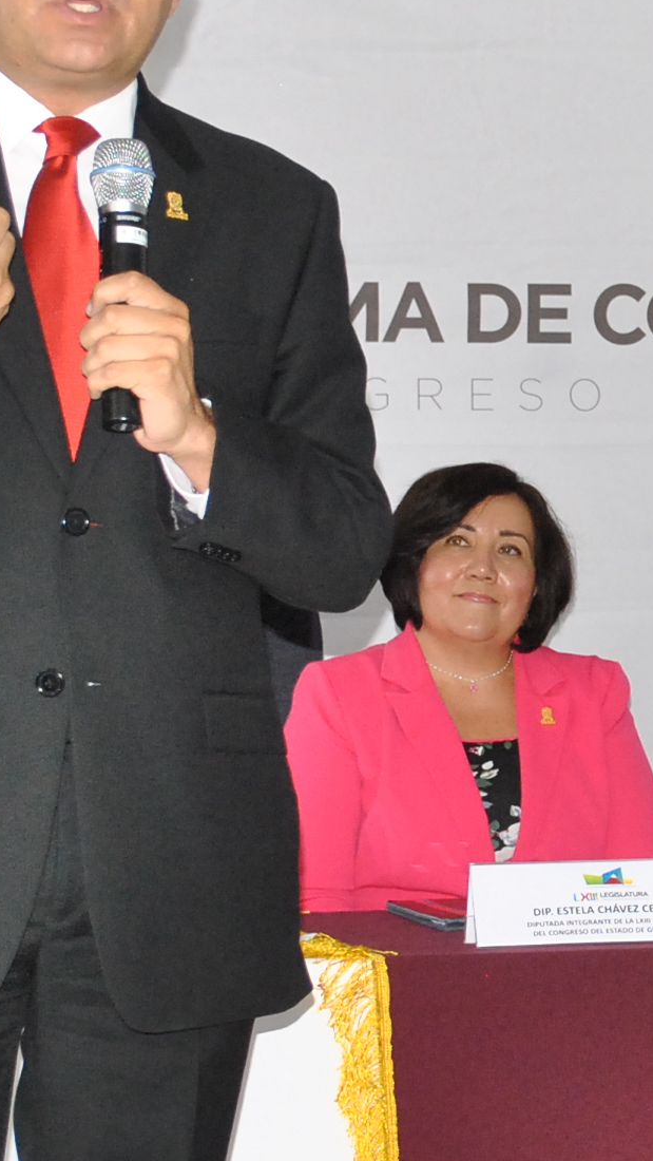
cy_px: 524
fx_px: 4339
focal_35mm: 141
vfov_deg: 15.2
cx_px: 876
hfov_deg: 8.5
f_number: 5.6
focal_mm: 34
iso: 800
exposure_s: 1/60
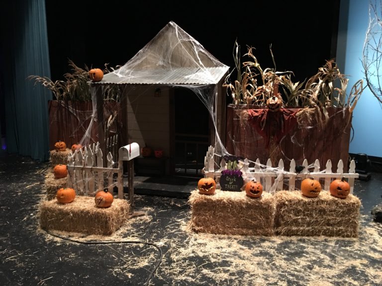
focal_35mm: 29
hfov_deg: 61.7
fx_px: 320
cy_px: 143
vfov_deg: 48.2
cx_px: 191
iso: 64
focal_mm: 4.15
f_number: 2.2
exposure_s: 1/4
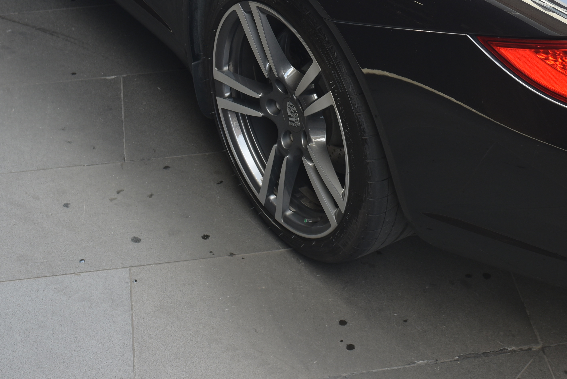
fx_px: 1434
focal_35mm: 91
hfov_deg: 22.1
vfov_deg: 14.6
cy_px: -56
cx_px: 456
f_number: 4
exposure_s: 1/80
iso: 100
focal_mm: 35
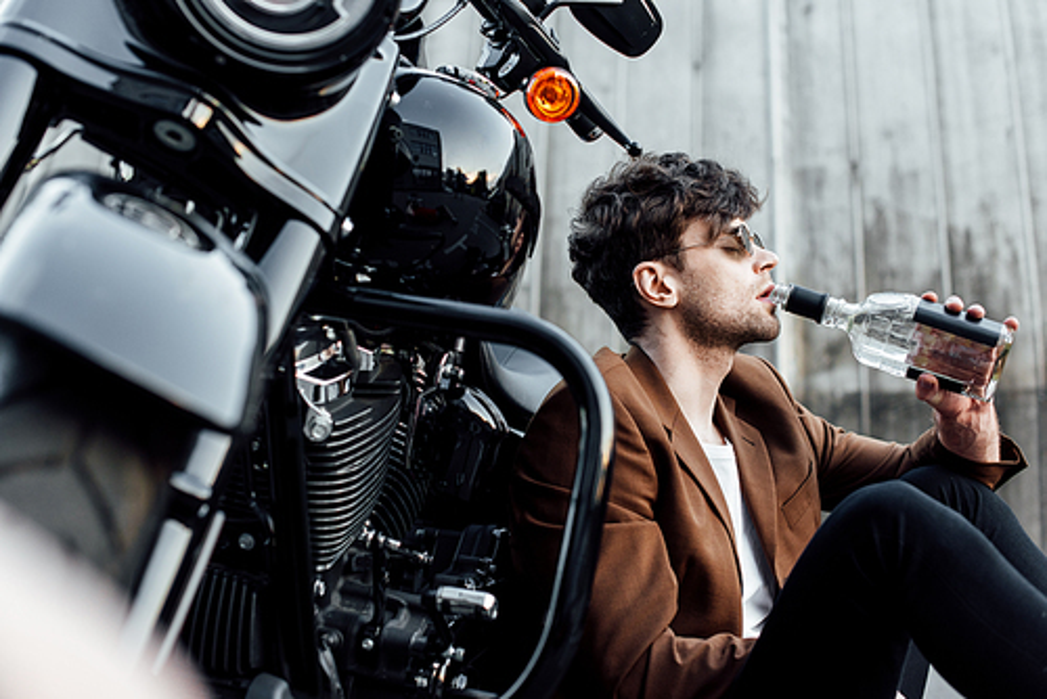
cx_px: 524
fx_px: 1455
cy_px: 350
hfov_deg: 39.6
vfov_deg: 27.0
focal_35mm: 50
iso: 640
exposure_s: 1/160
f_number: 3.2
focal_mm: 50
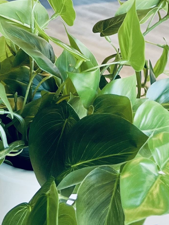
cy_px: -45
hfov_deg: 13.0
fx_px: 742
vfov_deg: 16.5
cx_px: 45
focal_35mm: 114
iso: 100
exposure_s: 1/120
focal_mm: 5.7
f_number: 1.5
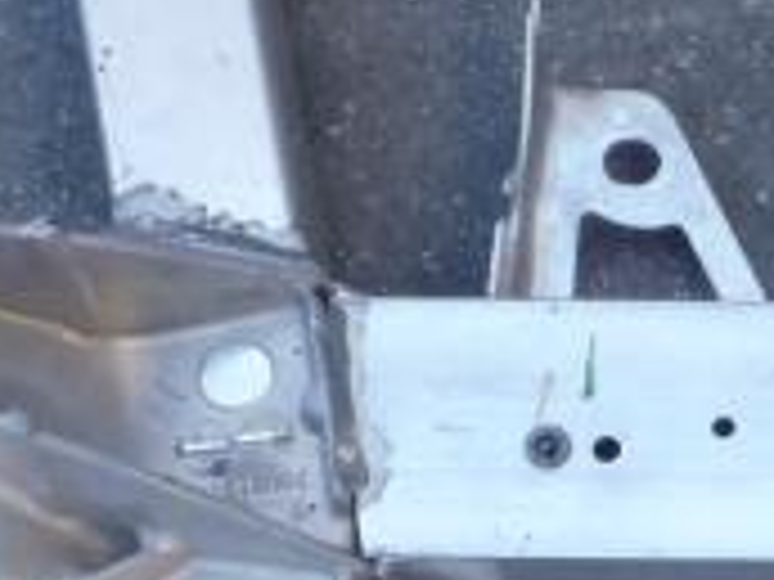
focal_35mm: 167
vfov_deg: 8.5
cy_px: 1043
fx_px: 3734
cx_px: 1179
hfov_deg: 11.3
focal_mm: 4.7
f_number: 3.3
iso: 100
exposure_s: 1/125
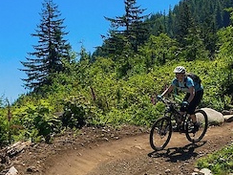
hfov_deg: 20.5
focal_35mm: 95
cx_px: 54
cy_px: 166
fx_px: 639
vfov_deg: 15.3
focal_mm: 4.15
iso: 25
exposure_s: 1/1350
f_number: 2.2
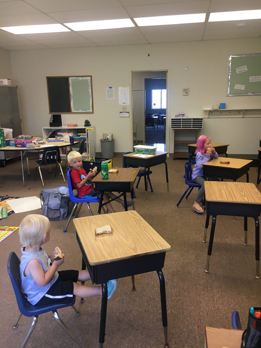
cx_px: 130
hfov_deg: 48.2
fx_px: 292
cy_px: 174
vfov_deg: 61.7
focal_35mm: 29
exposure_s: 1/30
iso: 32
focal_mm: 4.15
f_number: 2.2
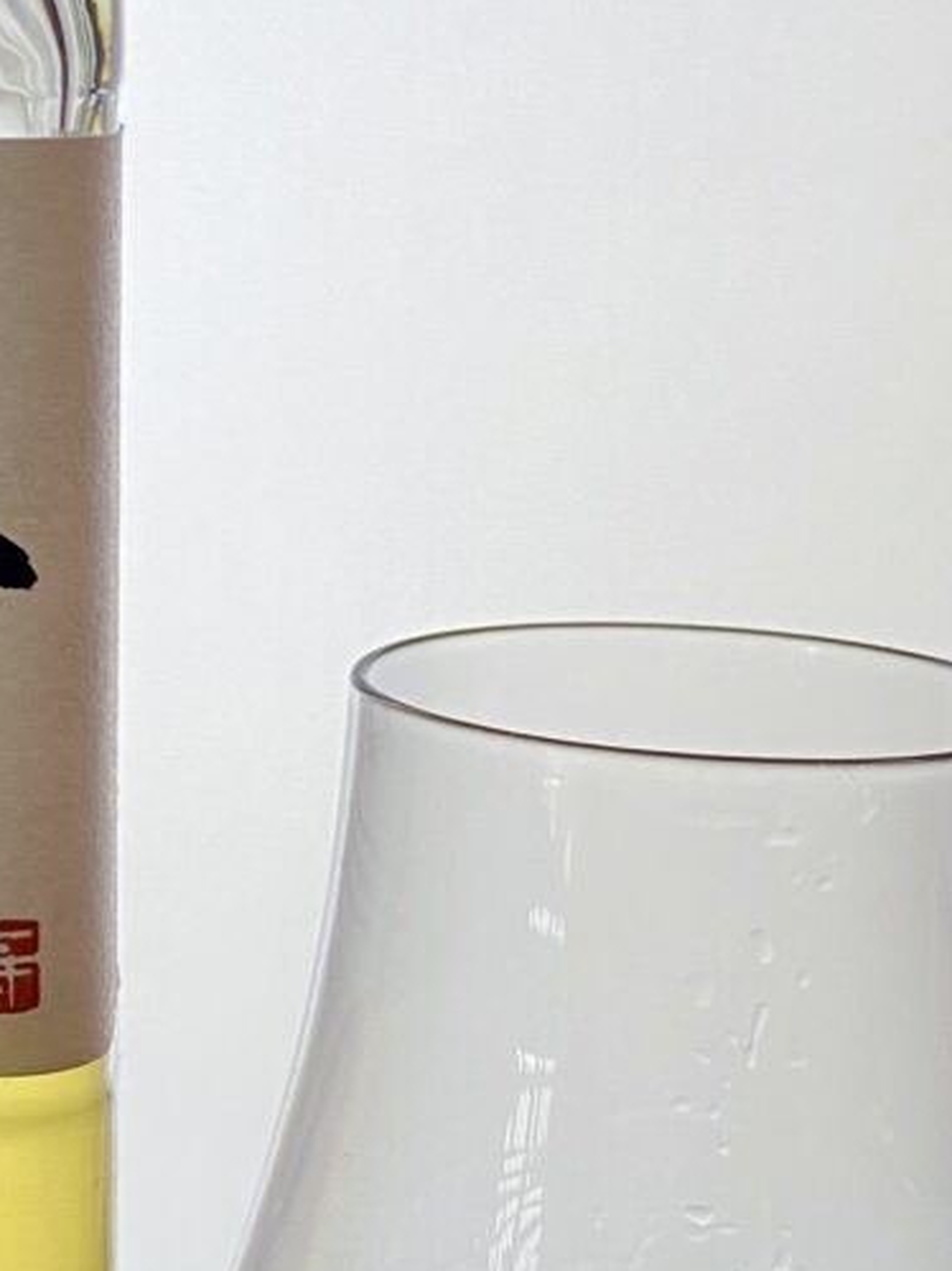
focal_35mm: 80
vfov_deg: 24.4
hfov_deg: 17.9
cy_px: 688
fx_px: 2935
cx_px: -23
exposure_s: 1/75
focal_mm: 4.25
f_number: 1.8
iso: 125
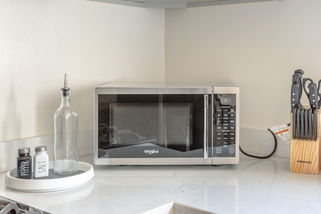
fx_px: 428
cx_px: 216
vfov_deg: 27.9
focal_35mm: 48
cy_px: 69
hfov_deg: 40.6
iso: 800
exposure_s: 1/60
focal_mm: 35
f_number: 5.6
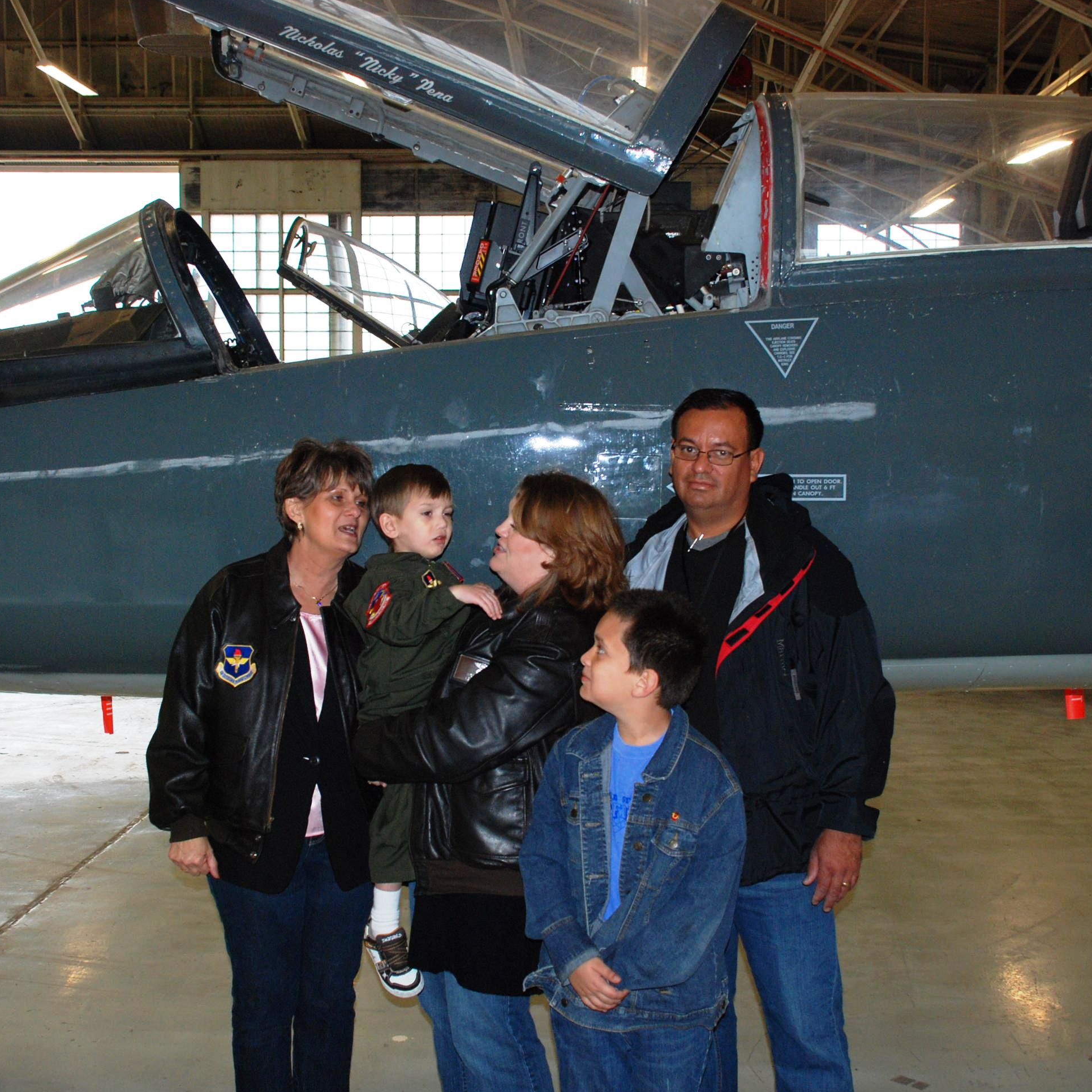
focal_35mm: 46
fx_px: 1642
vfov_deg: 36.8
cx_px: 518
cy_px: 543
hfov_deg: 36.8
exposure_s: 1/60
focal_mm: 24
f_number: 4
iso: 400
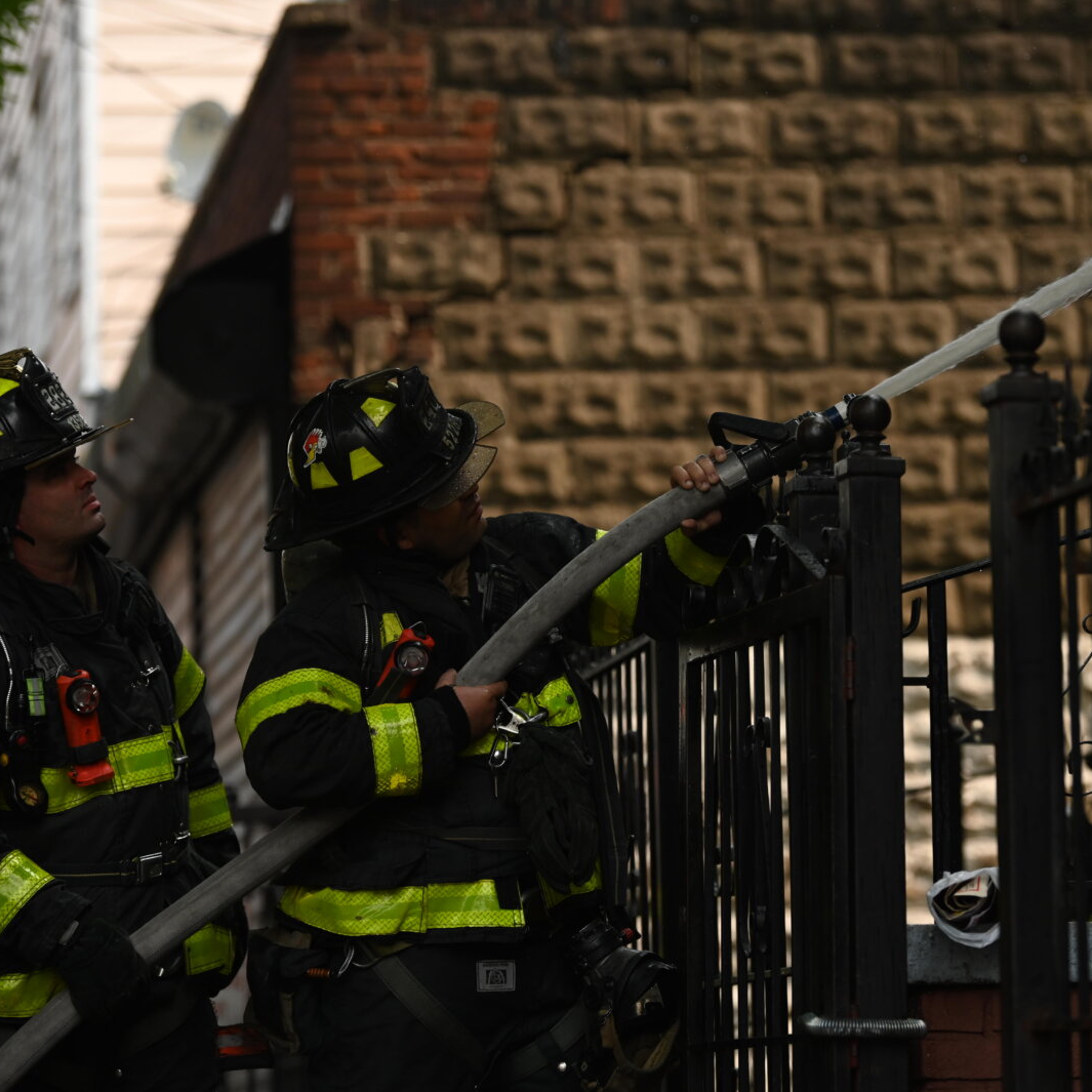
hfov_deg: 10.5
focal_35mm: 166
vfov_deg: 10.5
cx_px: 597
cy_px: 546
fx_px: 5925
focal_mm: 130
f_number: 3.2
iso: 640
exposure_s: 1/4000
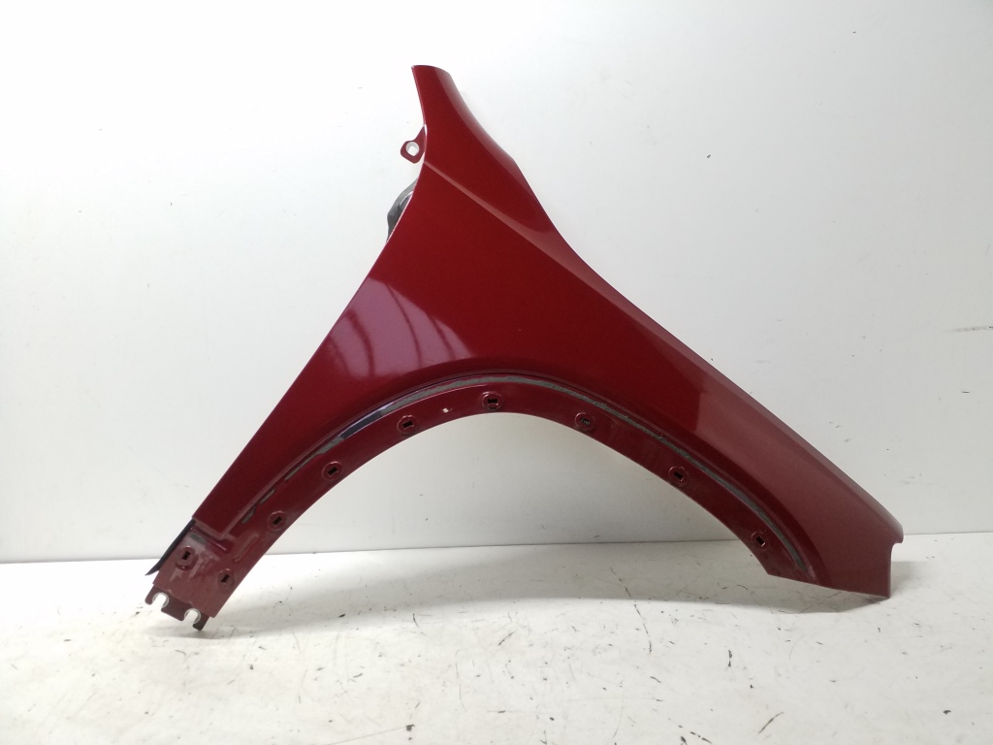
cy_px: 372
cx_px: 496
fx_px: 775
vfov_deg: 51.4
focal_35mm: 27
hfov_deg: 65.3
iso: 200
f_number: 1.9
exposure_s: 1/50
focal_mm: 3.6
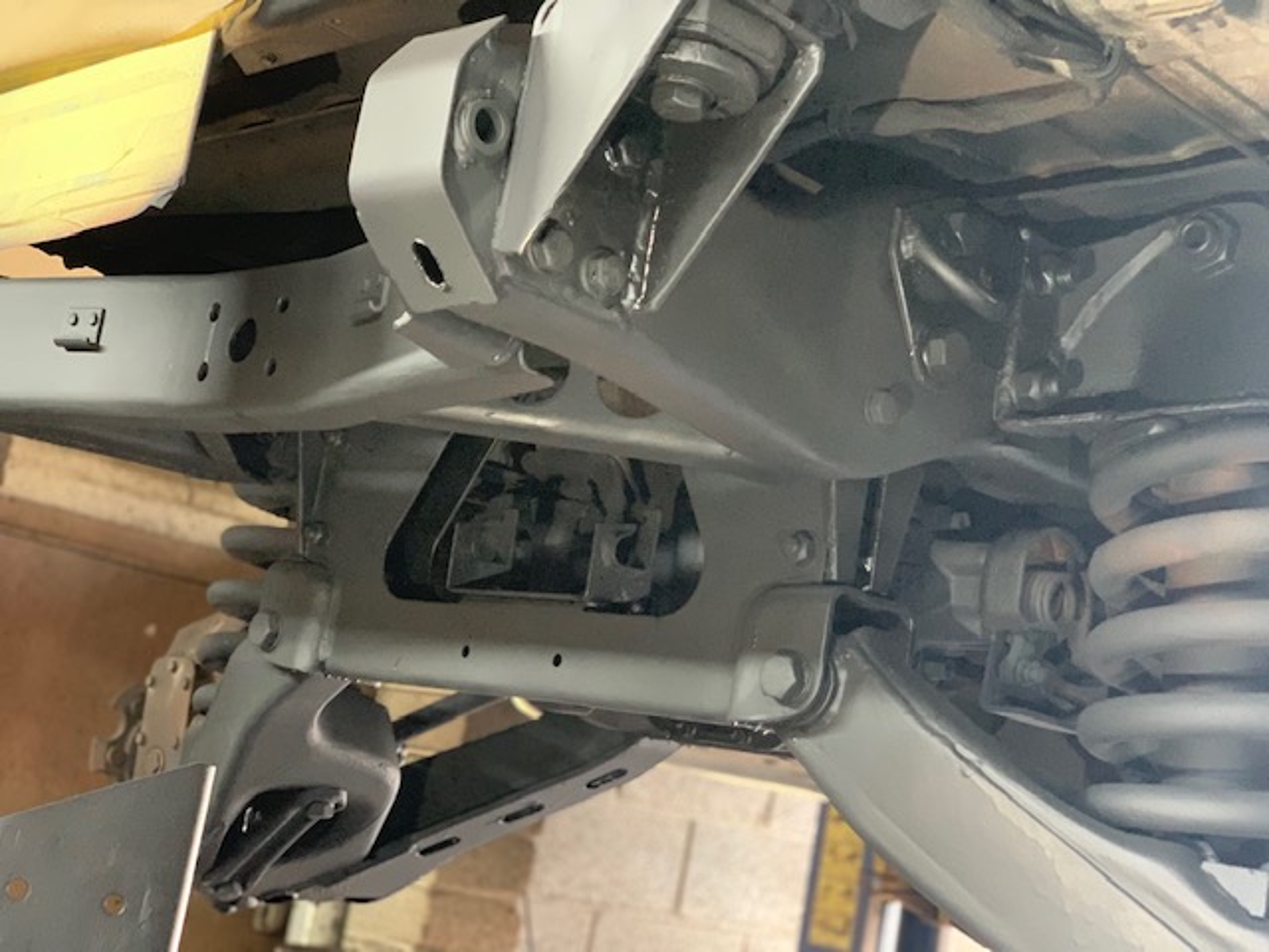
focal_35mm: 52
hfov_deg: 36.8
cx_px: 634
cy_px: 476
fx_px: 1906
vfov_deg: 28.0
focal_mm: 6
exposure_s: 1/30
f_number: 2.4
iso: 1000
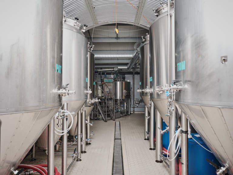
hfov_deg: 71.6
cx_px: 116
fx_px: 162
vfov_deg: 56.8
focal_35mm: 24
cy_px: 88
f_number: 6.4
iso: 1250
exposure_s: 1/125
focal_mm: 30
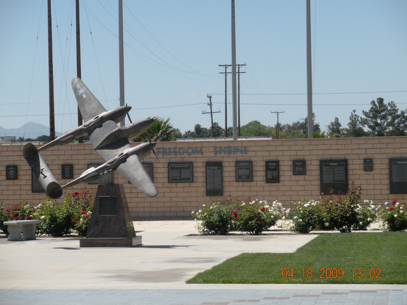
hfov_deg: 16.8
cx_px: 204
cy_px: 152
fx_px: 1376
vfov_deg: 12.7
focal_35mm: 117
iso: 64
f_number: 5.3
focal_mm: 21.2
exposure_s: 1/527
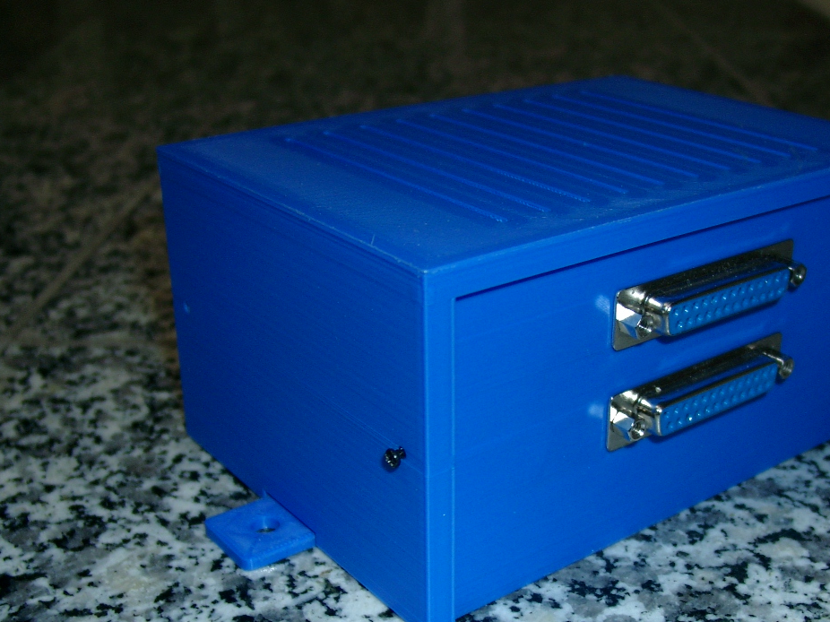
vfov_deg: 30.7
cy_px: 400
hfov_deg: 40.3
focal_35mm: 47
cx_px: 492
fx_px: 1127
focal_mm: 7.13
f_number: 2
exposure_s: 1/60
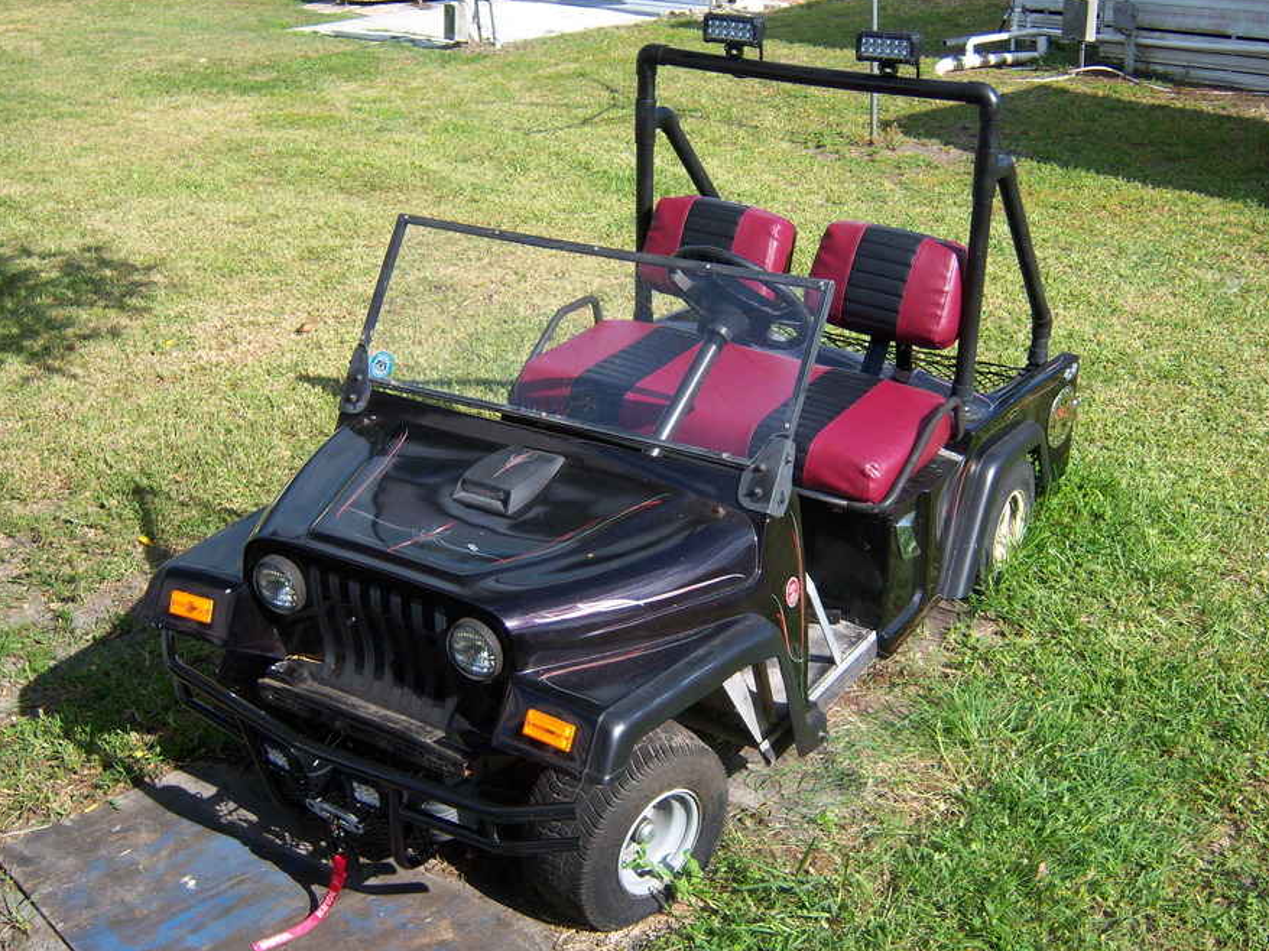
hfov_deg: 44.8
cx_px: 665
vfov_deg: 34.3
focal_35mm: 42
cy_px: 467
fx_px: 1539
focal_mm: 7.5
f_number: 2.8
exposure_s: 1/1000
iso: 80
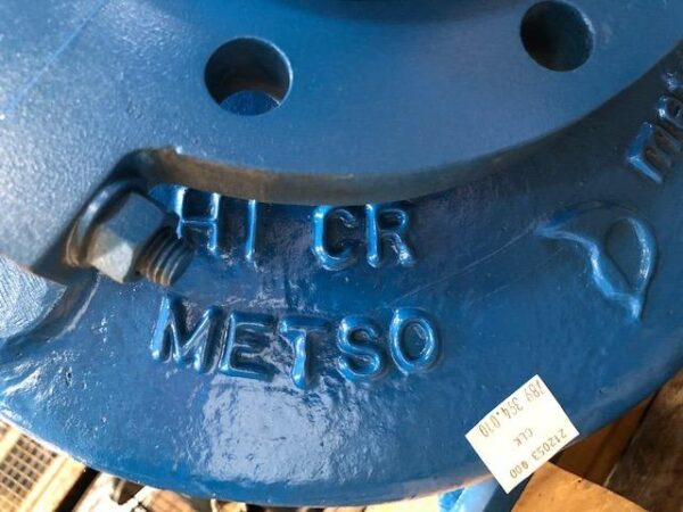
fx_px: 552
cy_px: 256
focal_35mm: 28
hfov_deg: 63.4
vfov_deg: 49.7
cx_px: 342
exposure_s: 1/15
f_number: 1.8
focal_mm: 3.99
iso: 80
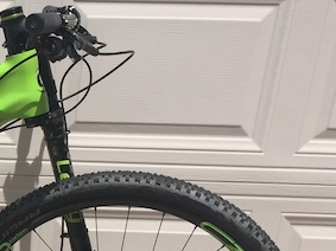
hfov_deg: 21.6
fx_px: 796
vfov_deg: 17.6
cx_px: -100
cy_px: 242
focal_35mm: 82
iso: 32
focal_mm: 4.15
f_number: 2.2
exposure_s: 1/2825
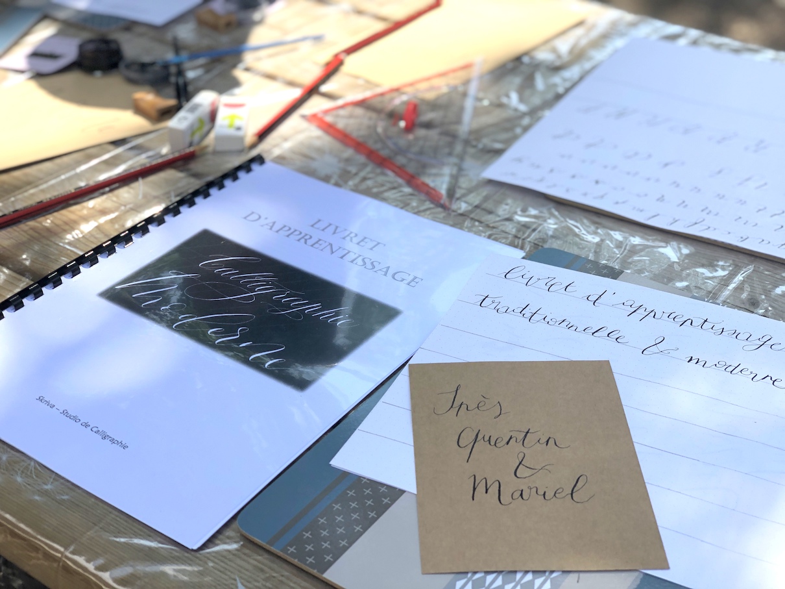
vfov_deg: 28.0
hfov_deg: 36.8
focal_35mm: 52
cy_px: 294
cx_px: 392
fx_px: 1179
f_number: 2.4
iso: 16
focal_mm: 6
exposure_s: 1/716
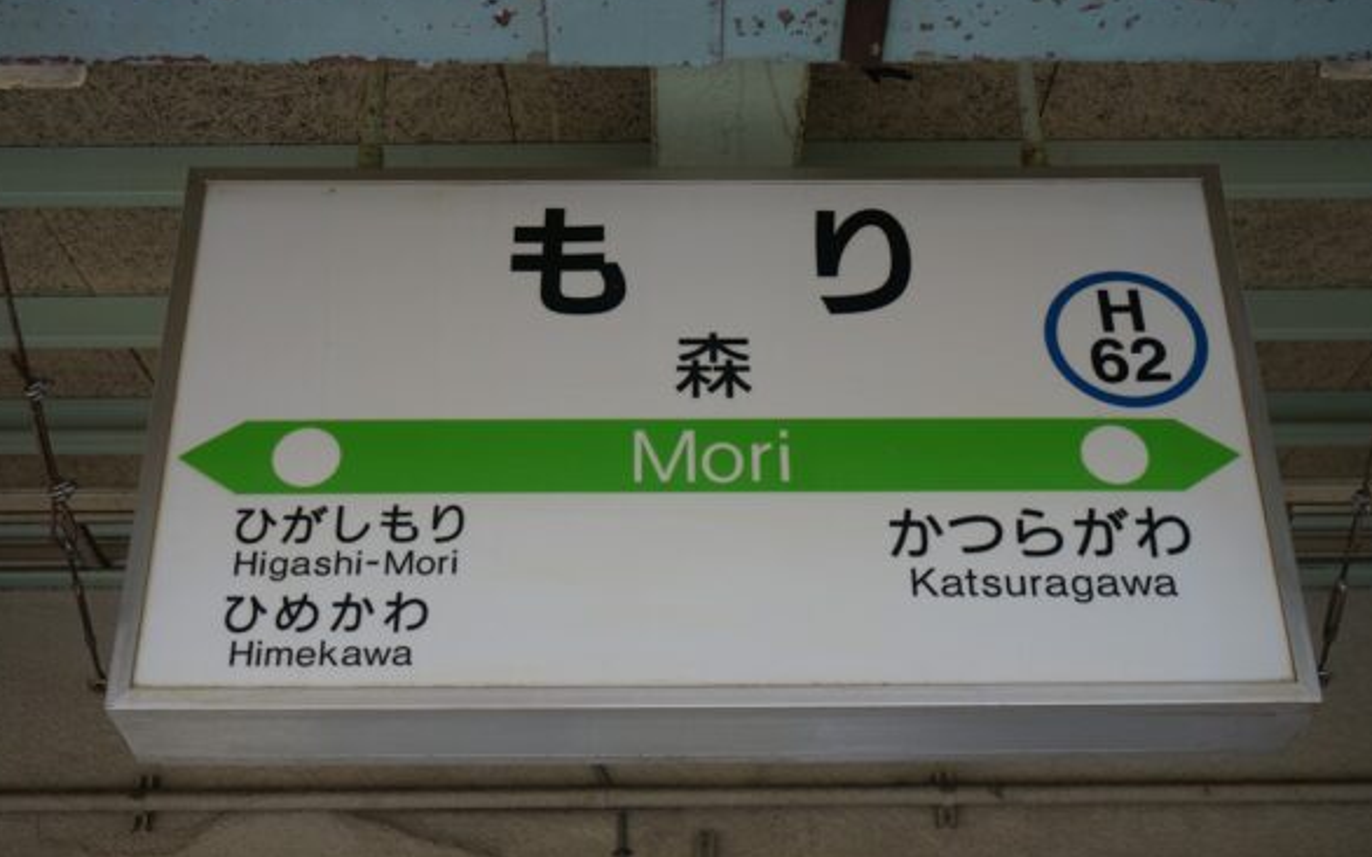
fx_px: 1869
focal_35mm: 50
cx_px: 686
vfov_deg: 25.8
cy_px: 433
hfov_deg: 40.3
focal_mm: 32
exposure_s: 1/60
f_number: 5
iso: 125
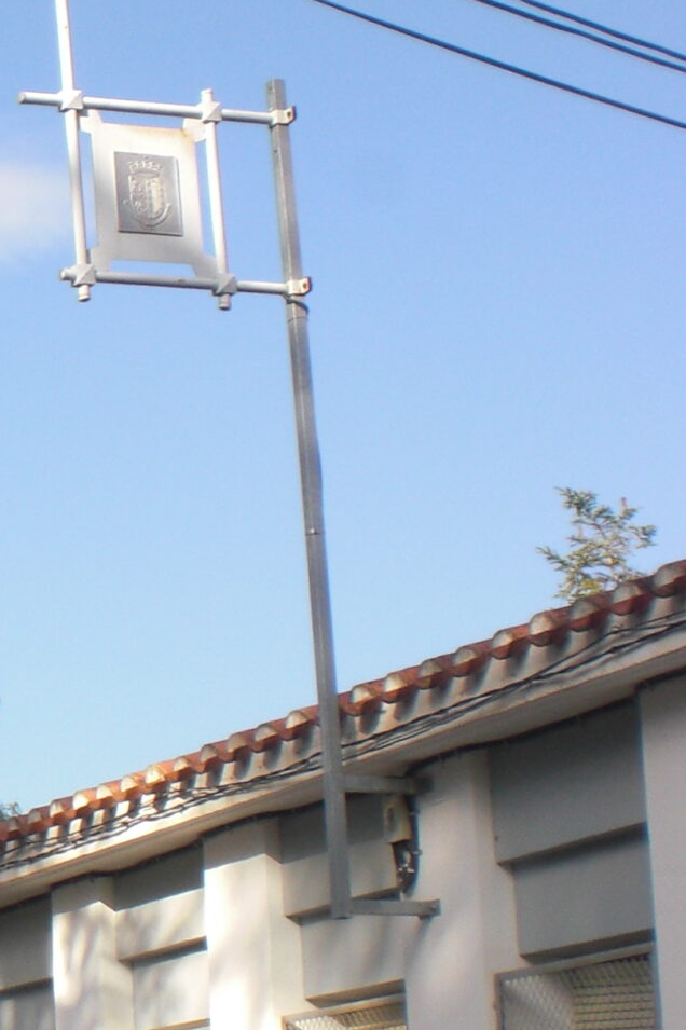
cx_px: -613
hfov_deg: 11.8
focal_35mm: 106
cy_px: 654
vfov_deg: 19.2
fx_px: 3032
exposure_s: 1/200
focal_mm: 6.3
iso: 64
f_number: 5.6
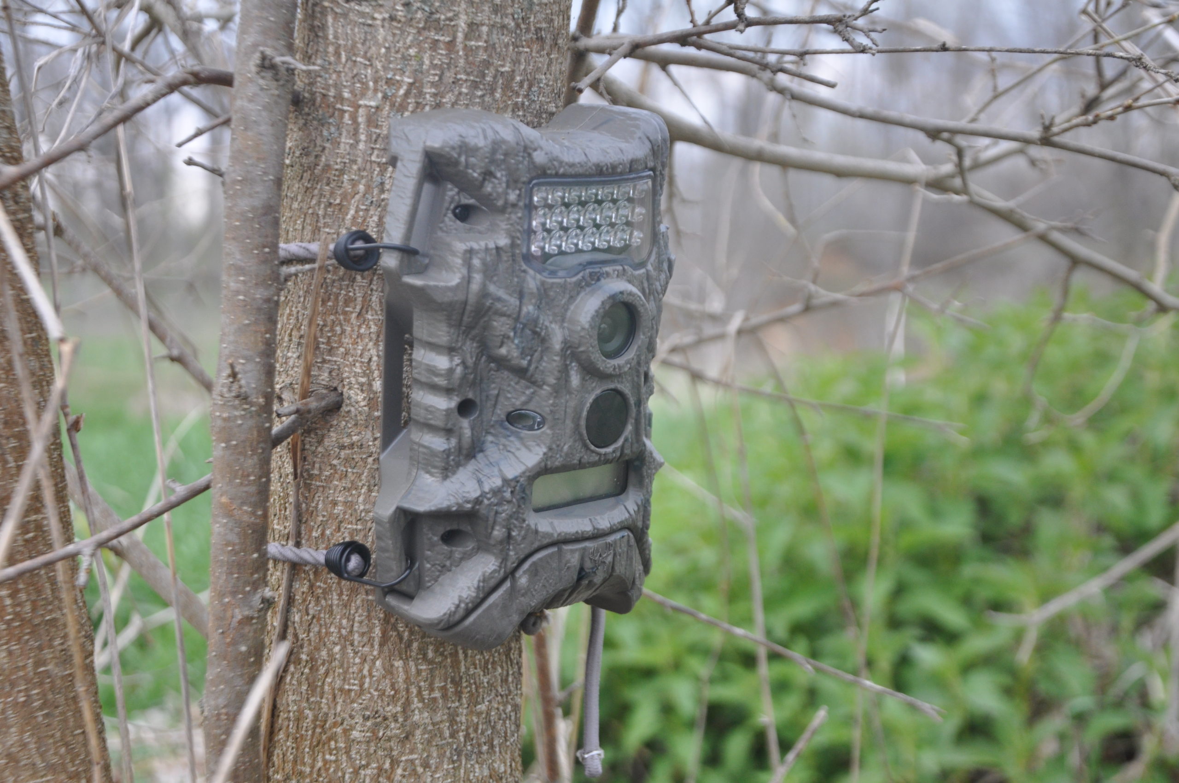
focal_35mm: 68
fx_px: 2208
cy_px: 392
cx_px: 590
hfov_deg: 29.9
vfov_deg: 20.1
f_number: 6.3
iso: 640
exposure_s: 1/160
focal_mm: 45
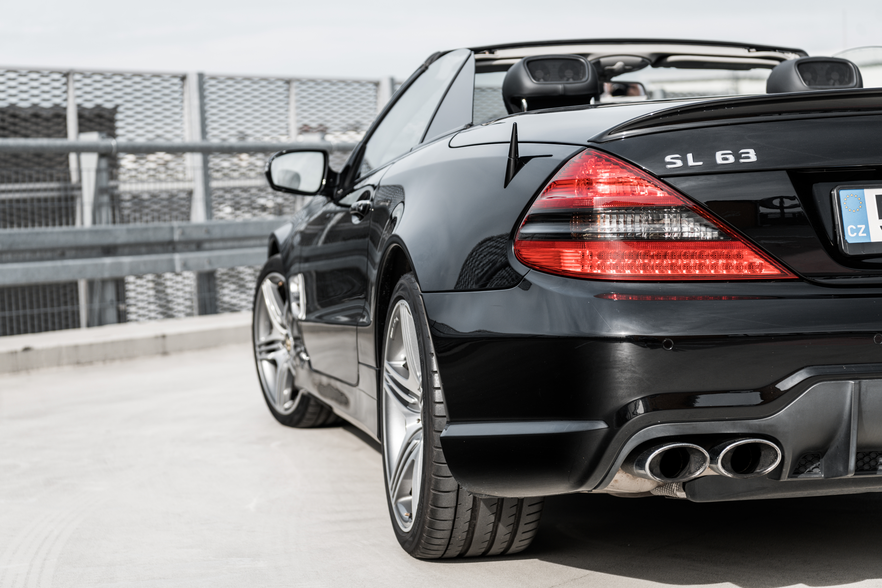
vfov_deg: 19.5
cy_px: 294
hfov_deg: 28.8
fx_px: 1715
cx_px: 441
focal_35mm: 70
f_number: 4.5
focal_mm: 70
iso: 100
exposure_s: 1/400
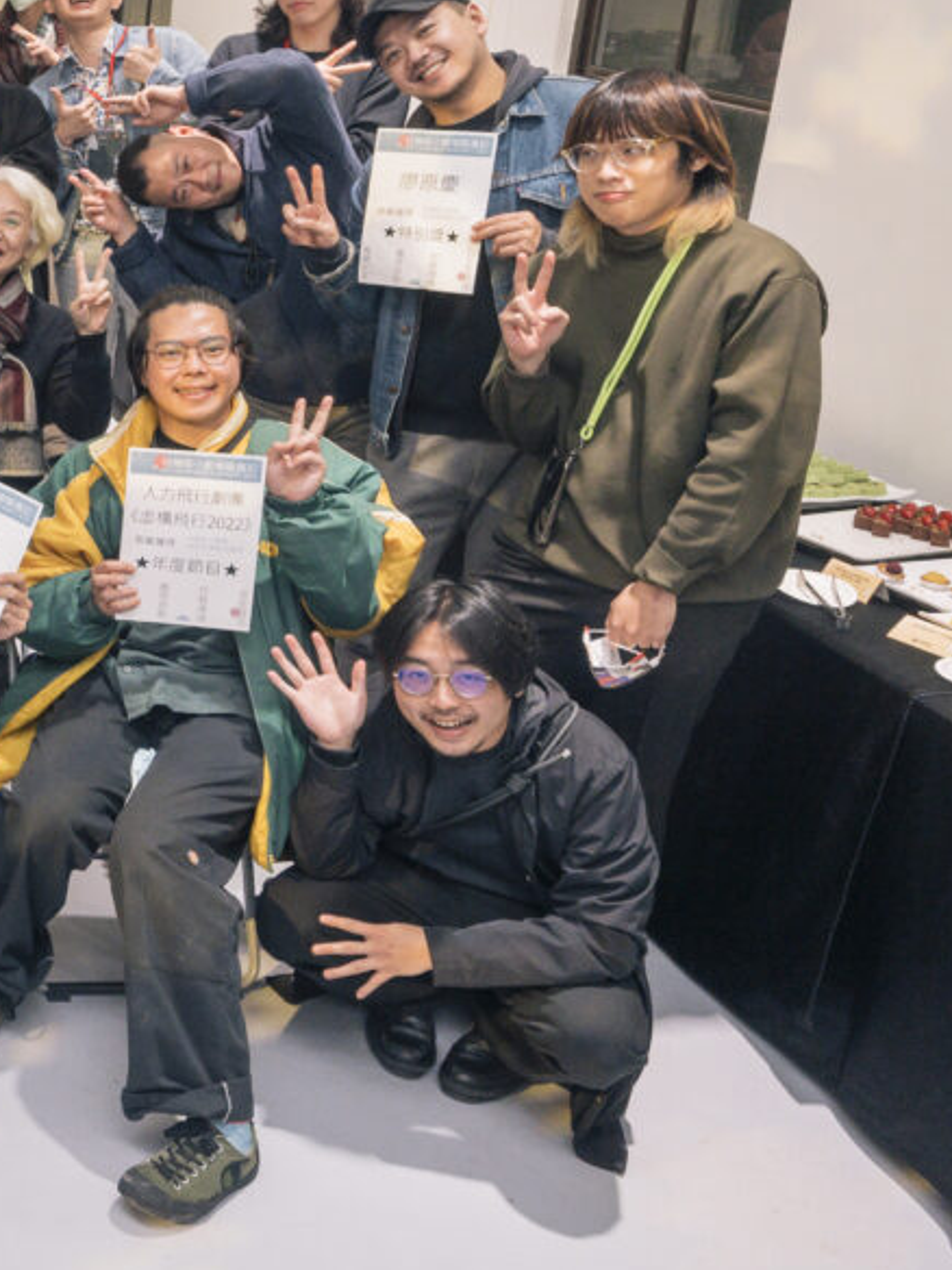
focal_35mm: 49
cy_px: 376
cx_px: -519
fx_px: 1806
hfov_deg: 23.1
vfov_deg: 38.1
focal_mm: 19.5
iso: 1000
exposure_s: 1/100
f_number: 7.1
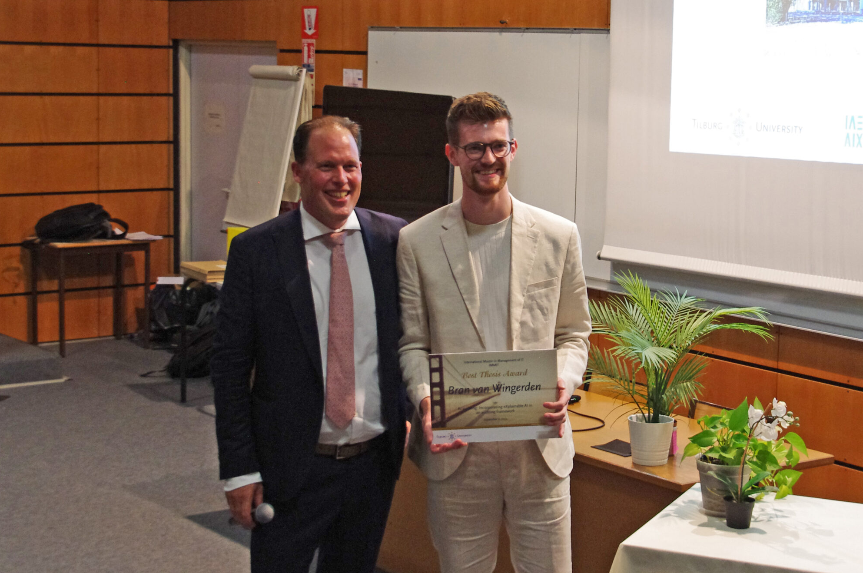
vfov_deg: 23.3
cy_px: 275
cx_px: 429
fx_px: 1389
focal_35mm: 58
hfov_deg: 34.5
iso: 1600
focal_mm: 30
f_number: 4
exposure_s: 1/60
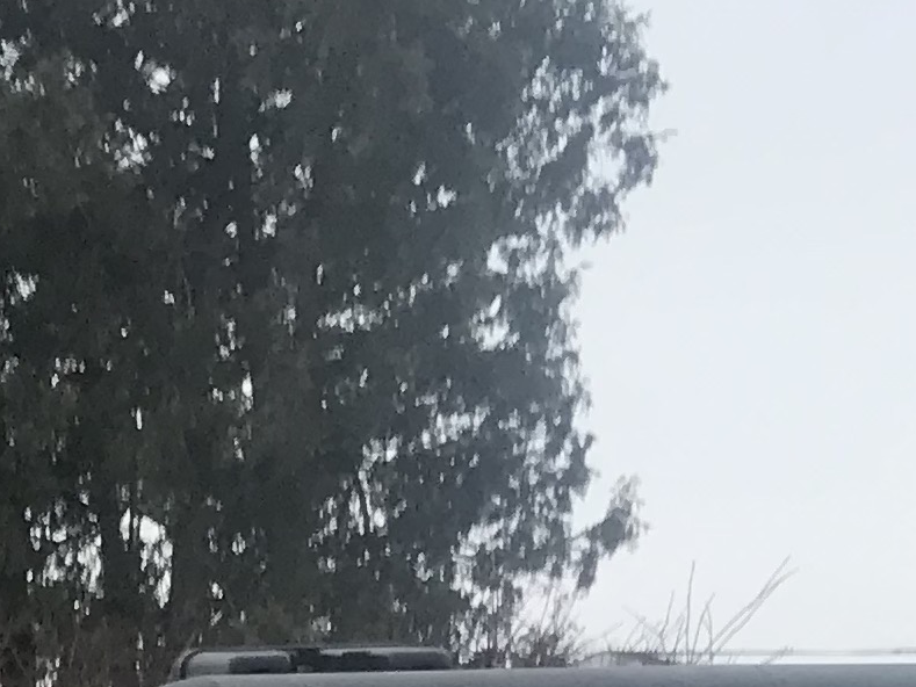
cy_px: 1734
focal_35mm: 143
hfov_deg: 11.6
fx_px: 3785
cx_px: -1218
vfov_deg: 9.2
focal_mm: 3.99
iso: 20
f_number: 1.8
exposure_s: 1/1227
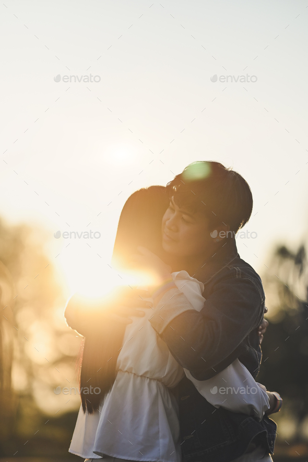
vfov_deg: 19.5
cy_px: 231
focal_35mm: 105
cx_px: 154
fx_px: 1350
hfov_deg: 13.0
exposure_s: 1/8000
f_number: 1.8
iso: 160
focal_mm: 105
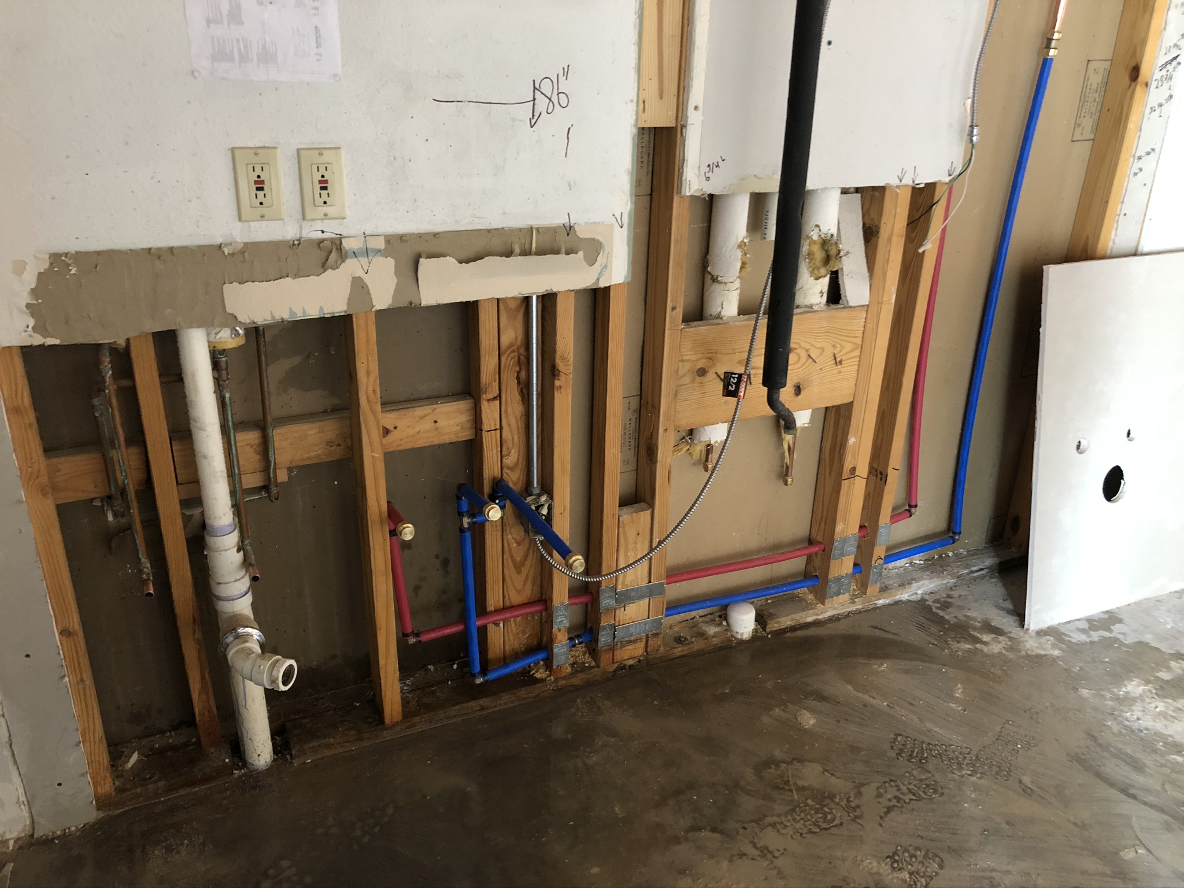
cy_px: 444
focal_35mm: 28
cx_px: 592
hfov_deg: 63.4
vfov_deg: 49.7
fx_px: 958
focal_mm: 4
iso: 100
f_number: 1.8
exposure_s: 1/9
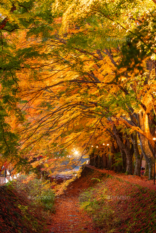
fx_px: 662
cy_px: 116
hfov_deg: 13.4
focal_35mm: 102
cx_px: 78
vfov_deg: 20.0
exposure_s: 1/1.25
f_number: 5
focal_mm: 102
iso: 200
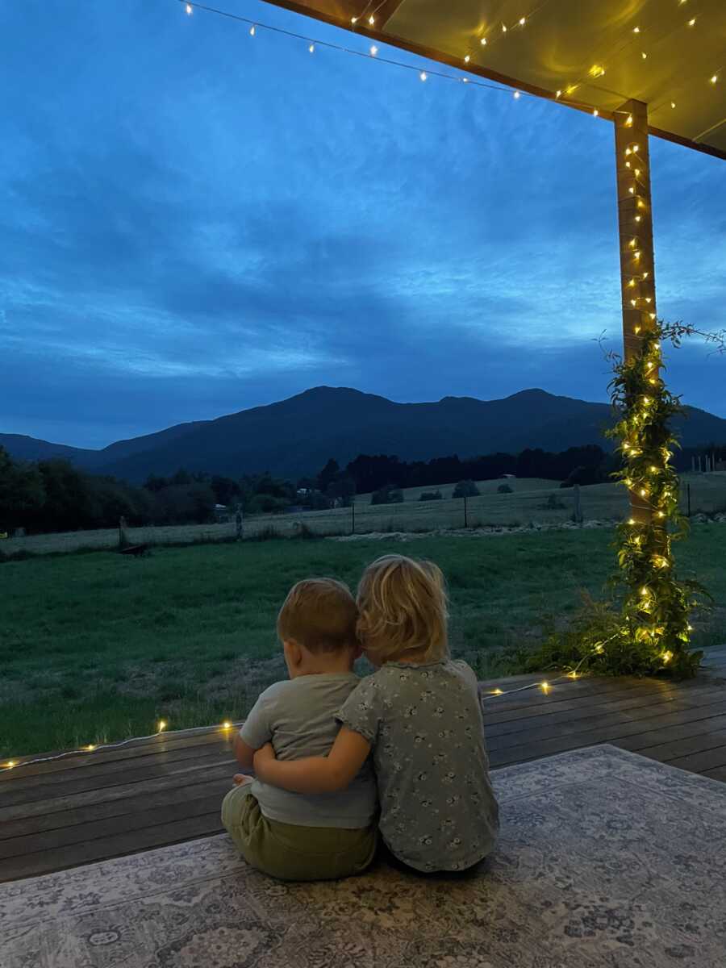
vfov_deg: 67.3
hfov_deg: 53.1
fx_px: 727
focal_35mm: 26
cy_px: 484
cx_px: 363
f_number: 1.6
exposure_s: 1/33
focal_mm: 4.2
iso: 400
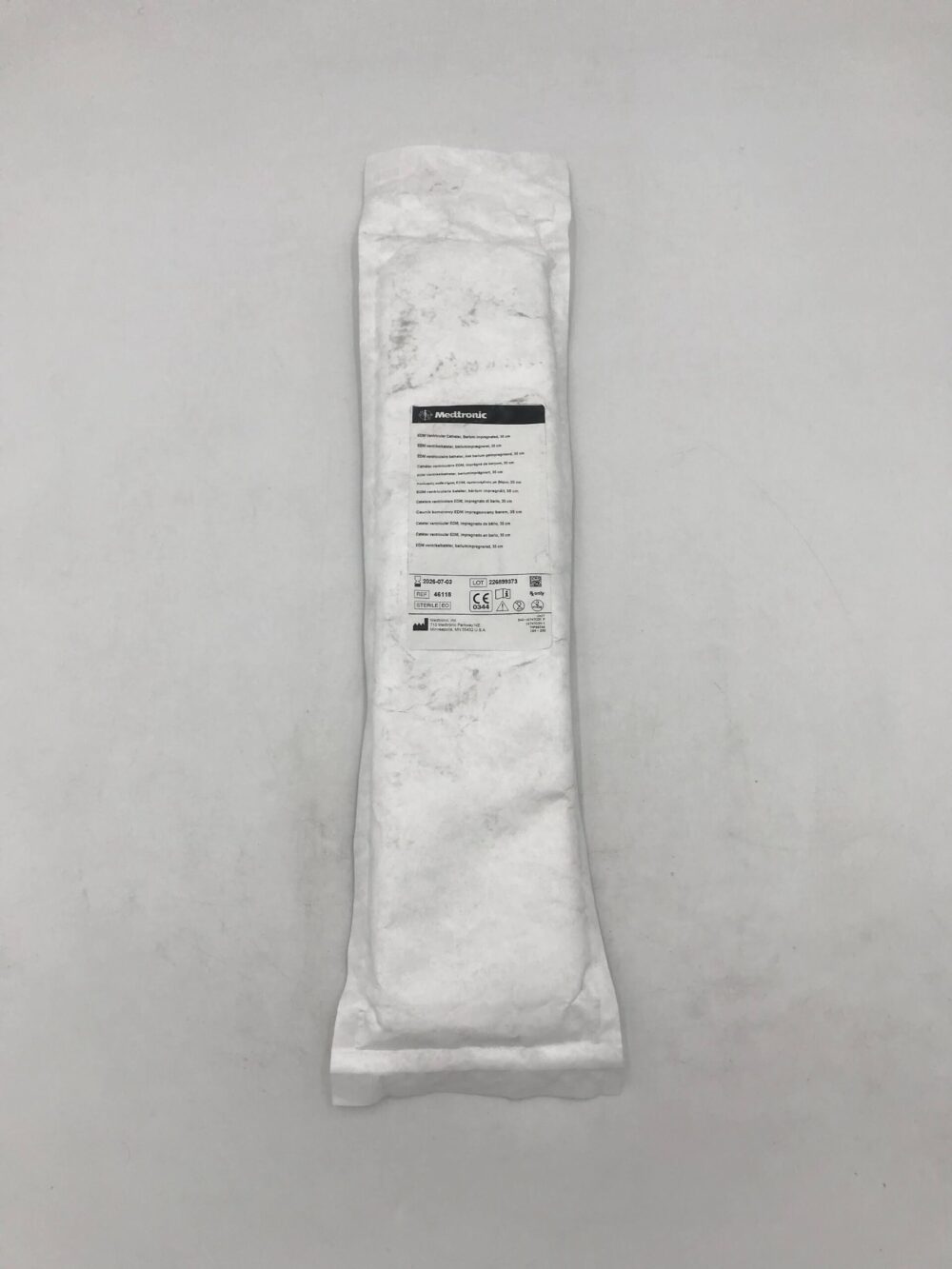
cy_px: 634
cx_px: 476
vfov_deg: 63.4
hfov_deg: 49.8
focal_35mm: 28
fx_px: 1027
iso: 20
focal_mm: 3.99
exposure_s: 1/431
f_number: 1.8
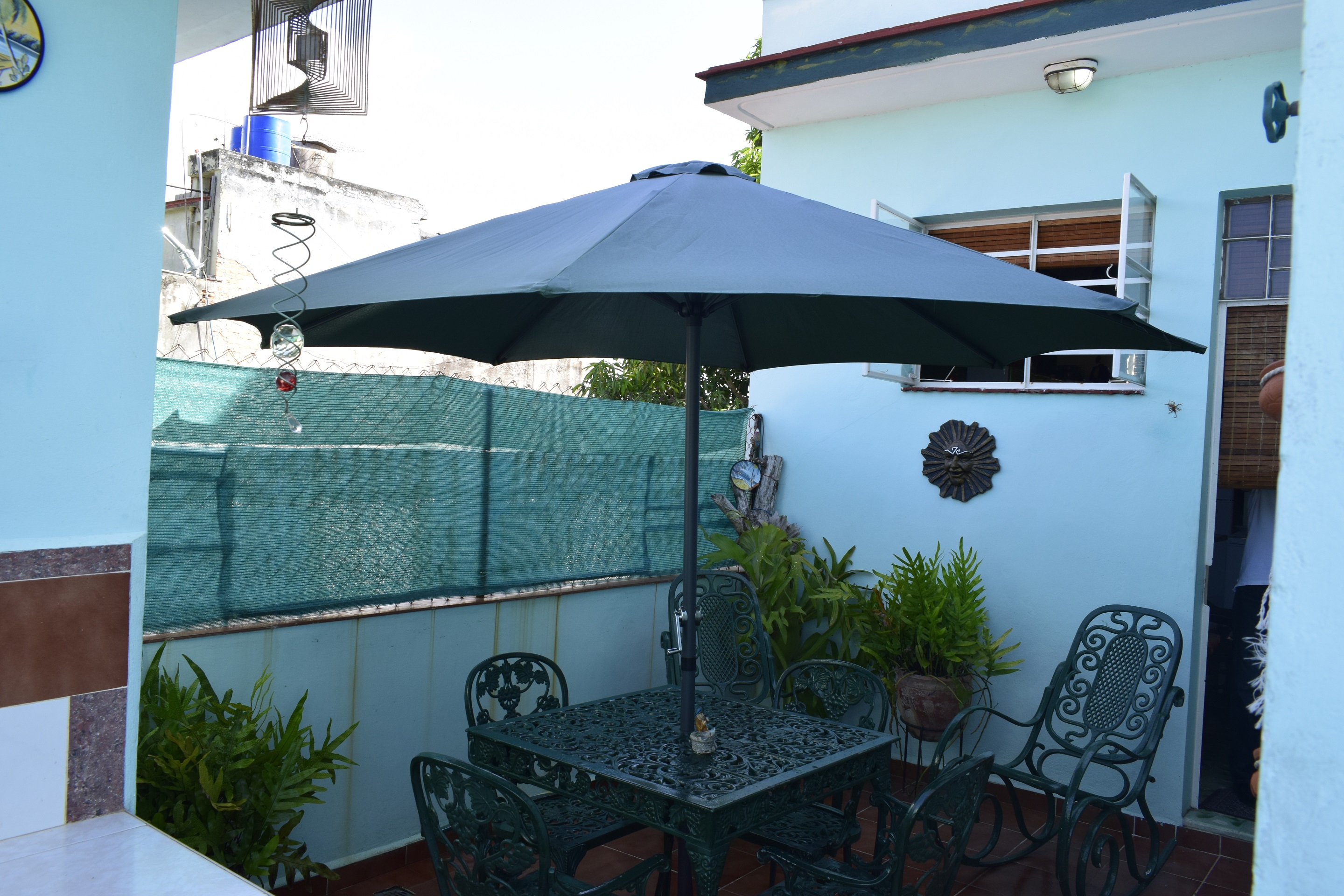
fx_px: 1008
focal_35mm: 27
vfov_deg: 47.9
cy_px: 448
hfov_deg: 67.4
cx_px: 672
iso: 400
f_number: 10
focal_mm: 18
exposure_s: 1/200
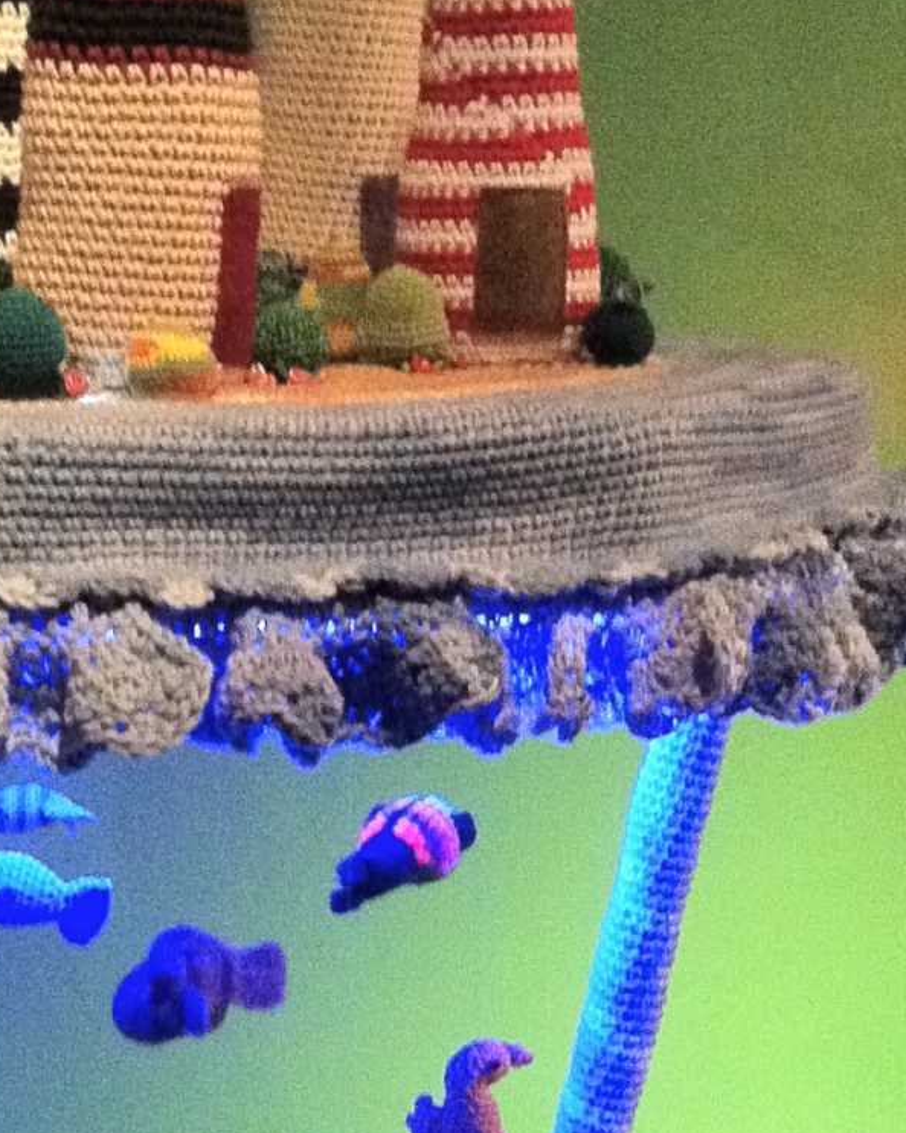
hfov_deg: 16.3
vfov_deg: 20.3
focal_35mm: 94
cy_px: 813
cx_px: 193
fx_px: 3152
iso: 1000
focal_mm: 3.85
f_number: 2.8
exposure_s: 1/15
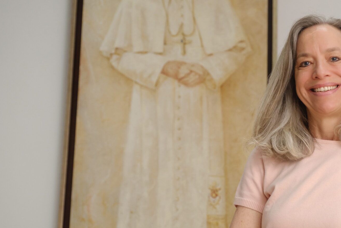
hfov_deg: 18.7
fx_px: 1023
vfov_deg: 12.7
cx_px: 275
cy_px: 132
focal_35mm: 108
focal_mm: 36.5
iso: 400
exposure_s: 1/160
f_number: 3.2
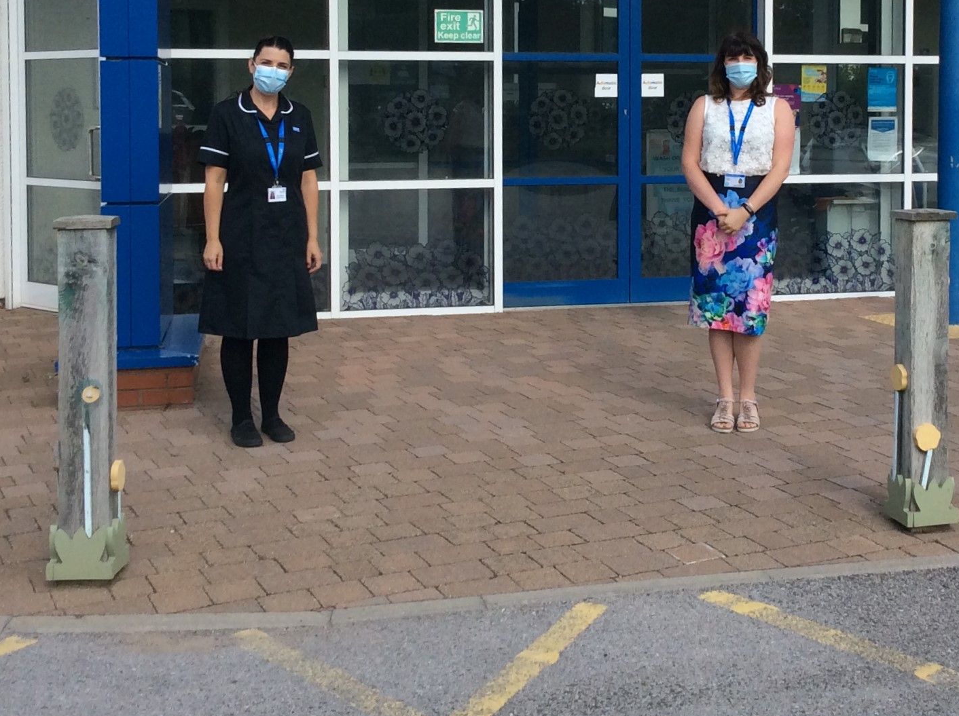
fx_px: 1522
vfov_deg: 26.1
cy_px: 168
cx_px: 638
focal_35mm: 55
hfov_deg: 34.7
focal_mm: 3.3
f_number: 2.4
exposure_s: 1/1271
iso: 32
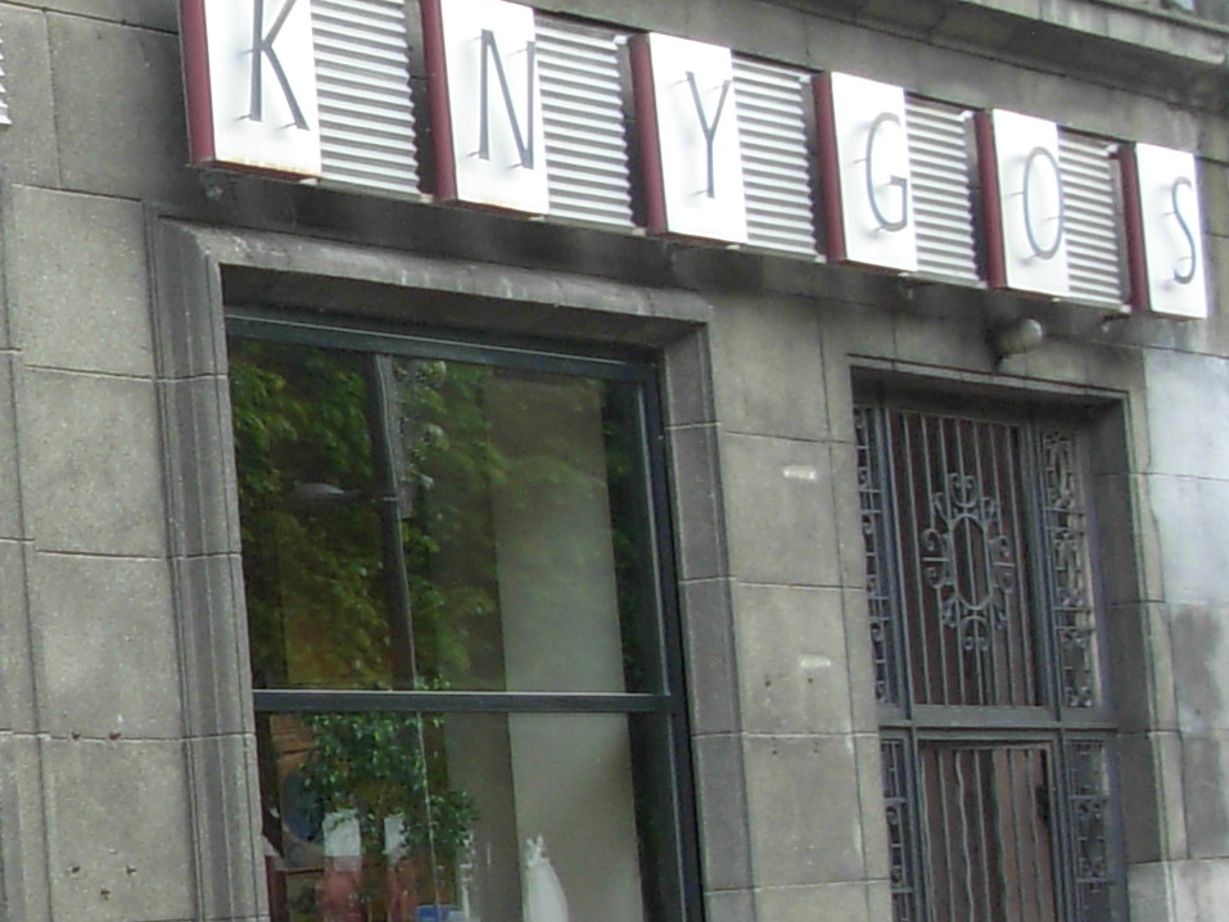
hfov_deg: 15.1
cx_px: -541
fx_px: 4332
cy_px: 643
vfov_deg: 12.1
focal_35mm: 122
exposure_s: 1/65.8
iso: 79
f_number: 2.9
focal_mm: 6.3
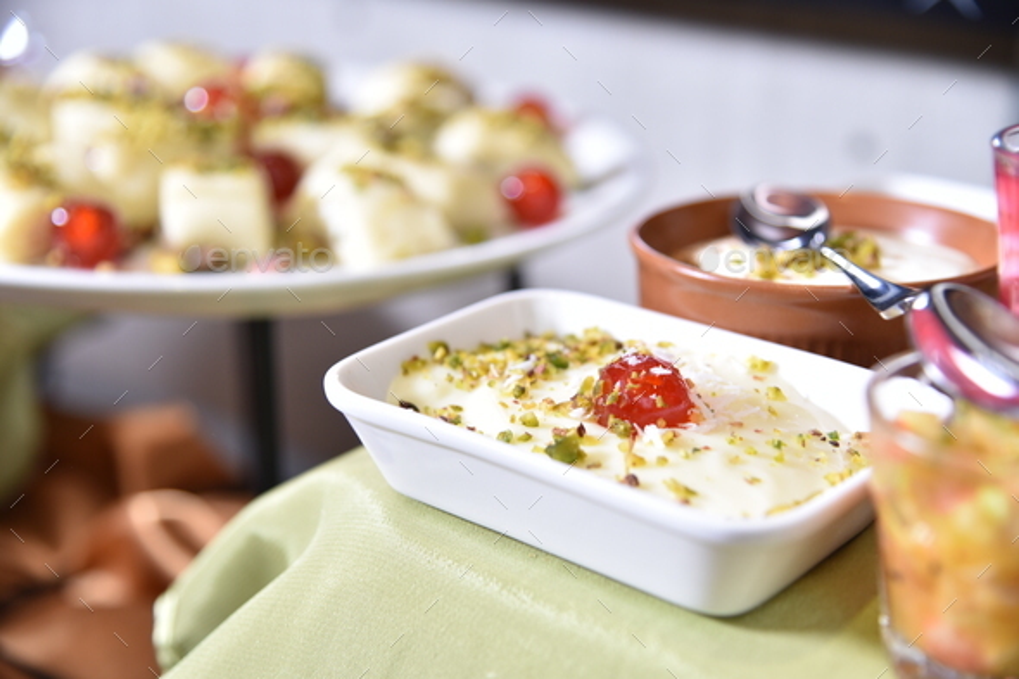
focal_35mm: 65
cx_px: 510
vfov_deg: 20.9
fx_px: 1839
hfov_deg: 31.0
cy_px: 340
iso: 400
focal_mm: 65
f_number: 4
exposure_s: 1/30
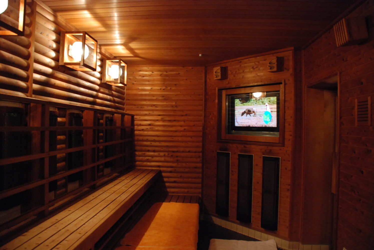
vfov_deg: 48.0
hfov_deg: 67.3
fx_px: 281
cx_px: 187
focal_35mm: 27
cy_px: 125
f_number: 3.5
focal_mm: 18
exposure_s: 1/20
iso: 1600
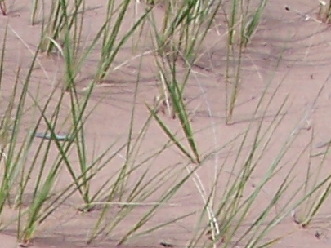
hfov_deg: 6.3
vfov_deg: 4.7
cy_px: 764
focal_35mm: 305
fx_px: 2917
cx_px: -357
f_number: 4
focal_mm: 8
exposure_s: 1/800
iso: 80
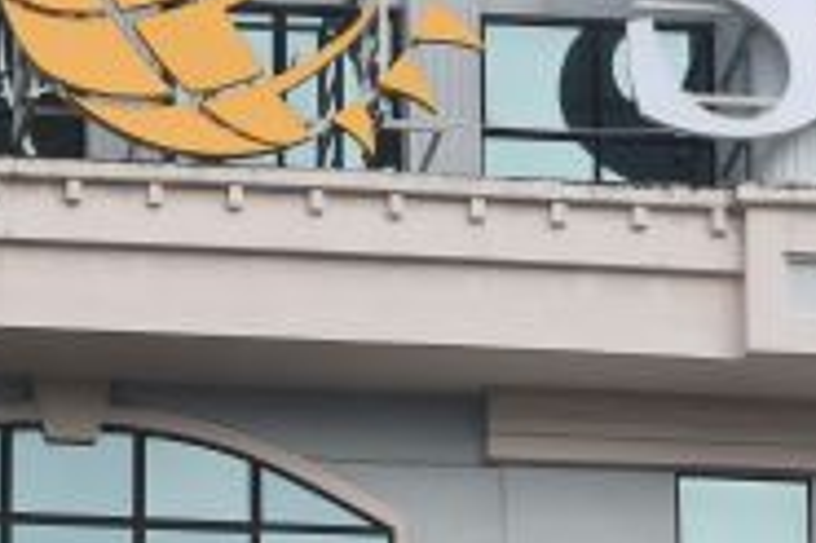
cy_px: 265
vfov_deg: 1.8
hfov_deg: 2.7
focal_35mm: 752
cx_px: 940
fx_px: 17030
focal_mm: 112
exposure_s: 1/640
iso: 200
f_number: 8
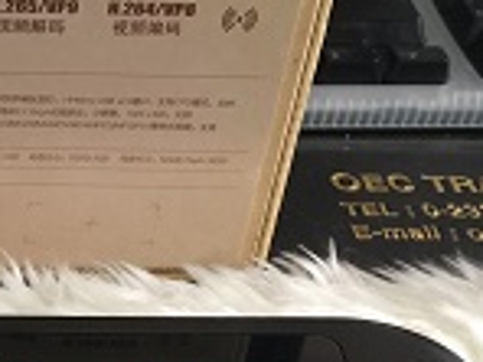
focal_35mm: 98
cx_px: -82
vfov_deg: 14.6
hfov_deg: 19.0
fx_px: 1367
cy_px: 442
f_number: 2.2
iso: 50
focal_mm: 4.15
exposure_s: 1/17
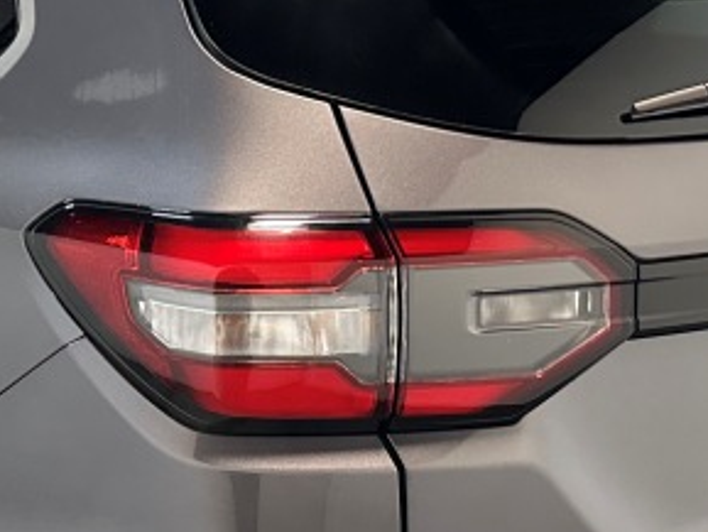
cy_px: 402
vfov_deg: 17.3
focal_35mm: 85
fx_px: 1739
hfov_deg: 22.7
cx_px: 154
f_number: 1.78
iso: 640
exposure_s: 1/60
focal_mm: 6.86
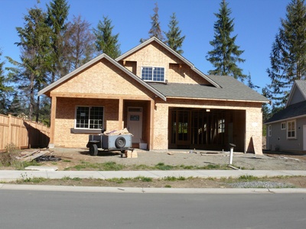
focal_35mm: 35
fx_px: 309
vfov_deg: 40.7
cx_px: 153
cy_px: 114
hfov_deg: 52.6
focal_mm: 7.5
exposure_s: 1/500
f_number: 8
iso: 200
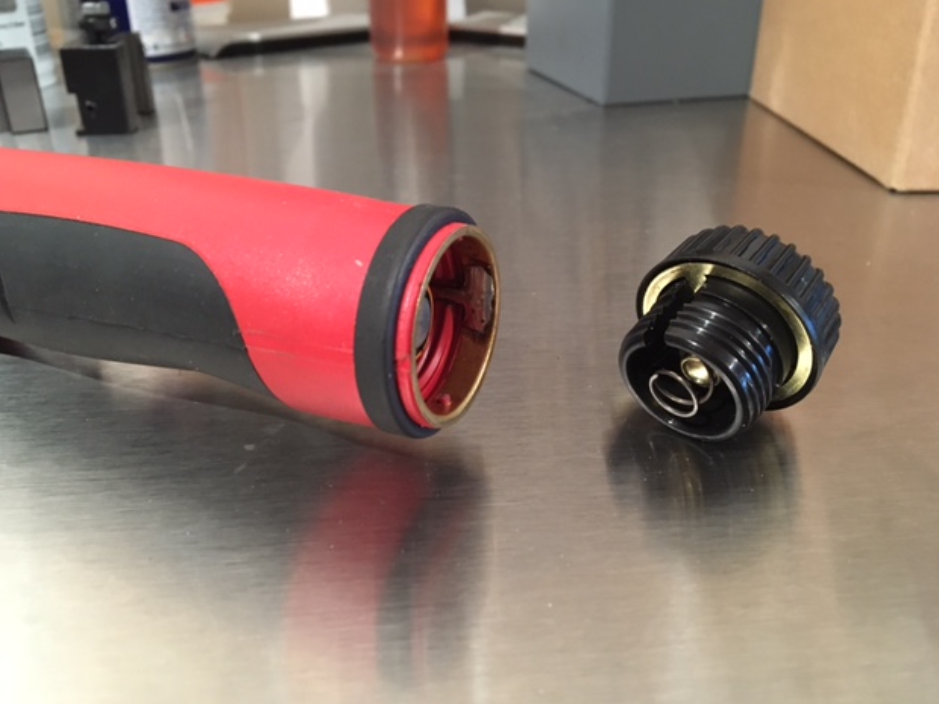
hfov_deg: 60.0
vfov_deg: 46.8
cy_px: 350
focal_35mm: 30
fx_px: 814
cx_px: 458
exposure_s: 1/17
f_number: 2.2
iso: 400
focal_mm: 4.15
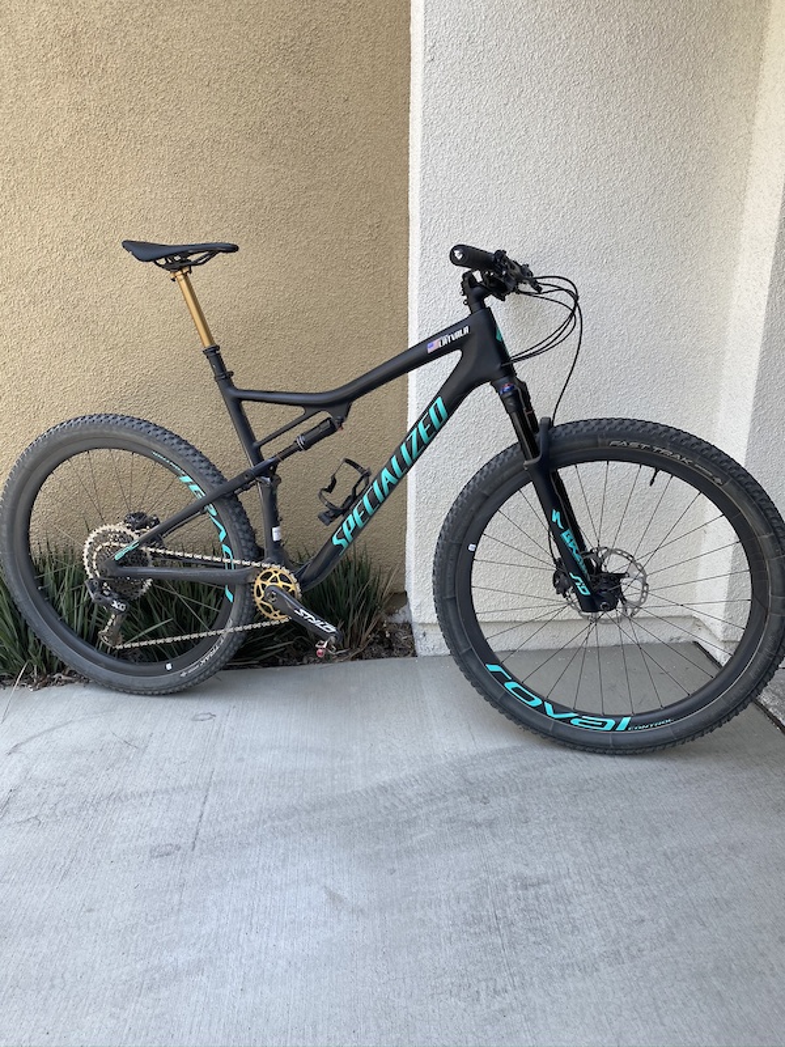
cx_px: 392
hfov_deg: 53.1
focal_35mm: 26
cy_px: 524
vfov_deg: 67.3
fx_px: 786
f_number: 1.8
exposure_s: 1/355
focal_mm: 4.25
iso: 32
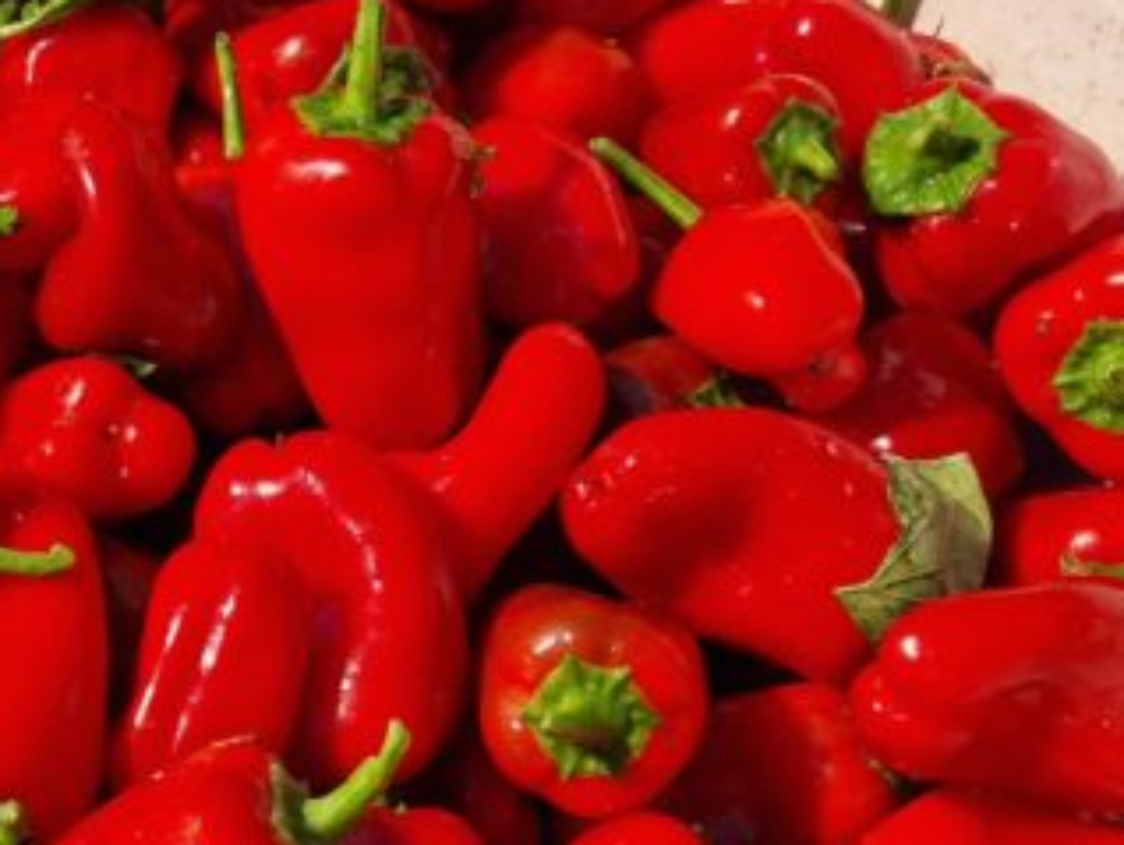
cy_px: 421
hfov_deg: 25.1
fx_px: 2405
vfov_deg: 19.9
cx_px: 18
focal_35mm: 74
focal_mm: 6.4
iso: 50
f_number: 1.8
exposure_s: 1/2256
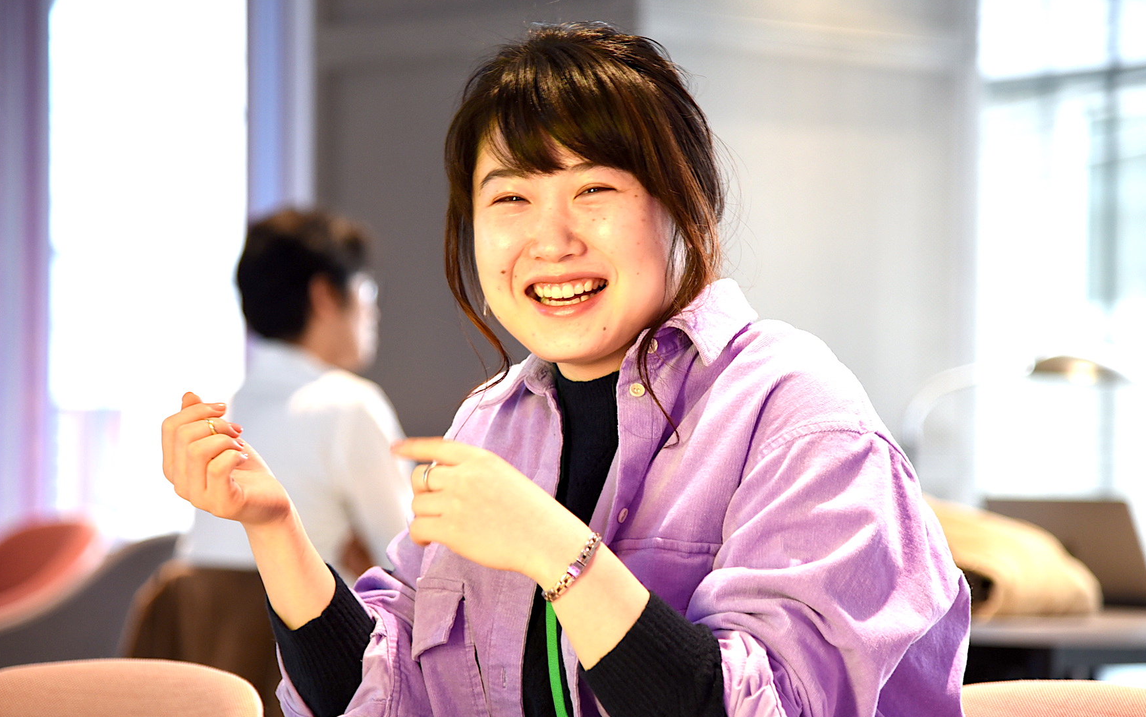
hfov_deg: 15.5
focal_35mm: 135
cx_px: 562
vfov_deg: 9.7
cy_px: 388
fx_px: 4217
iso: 1000
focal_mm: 120
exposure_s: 1/100
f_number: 4
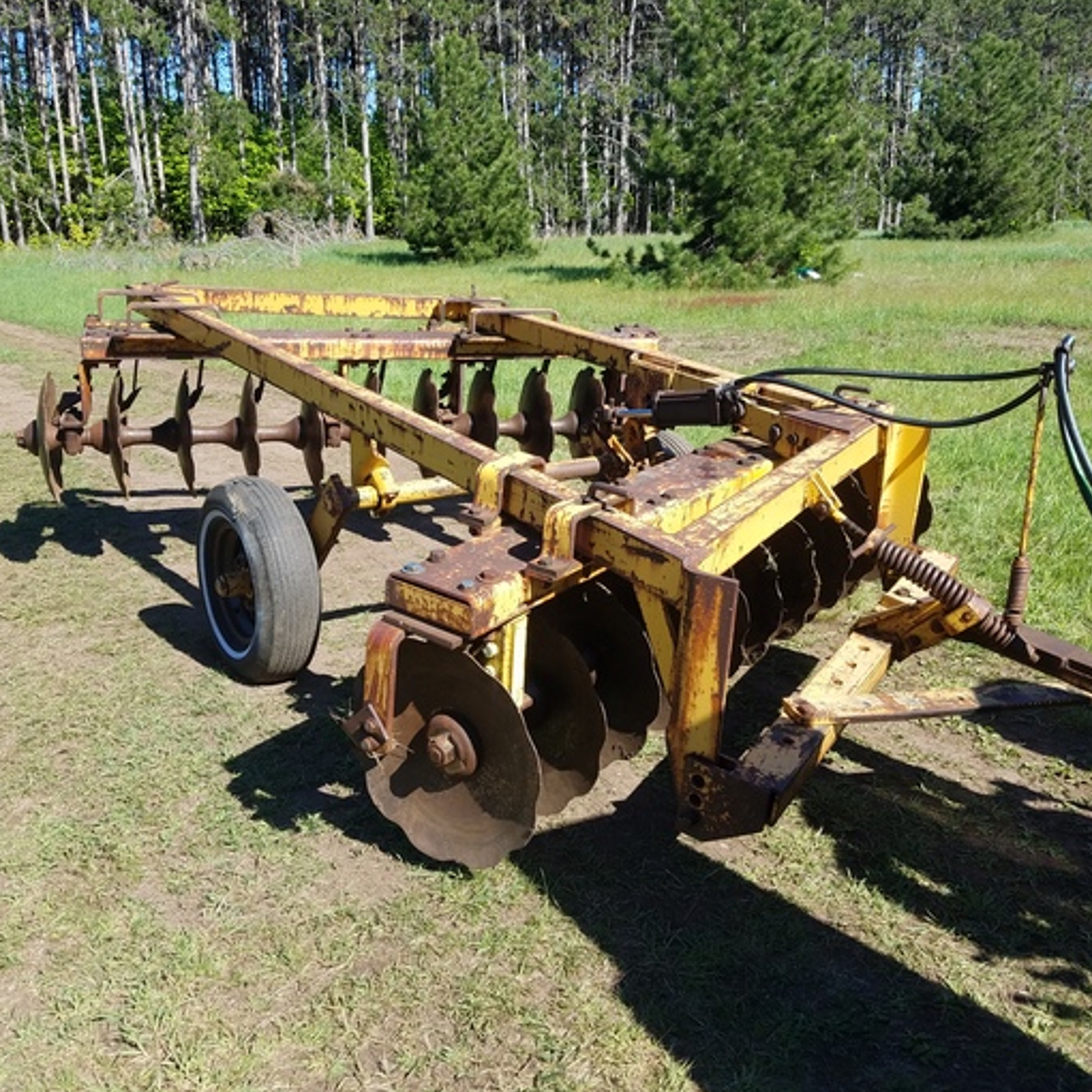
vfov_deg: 52.5
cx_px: 505
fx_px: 1106
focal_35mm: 31
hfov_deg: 52.5
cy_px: 546
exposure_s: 1/1428
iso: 50
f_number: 1.7
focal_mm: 4.2
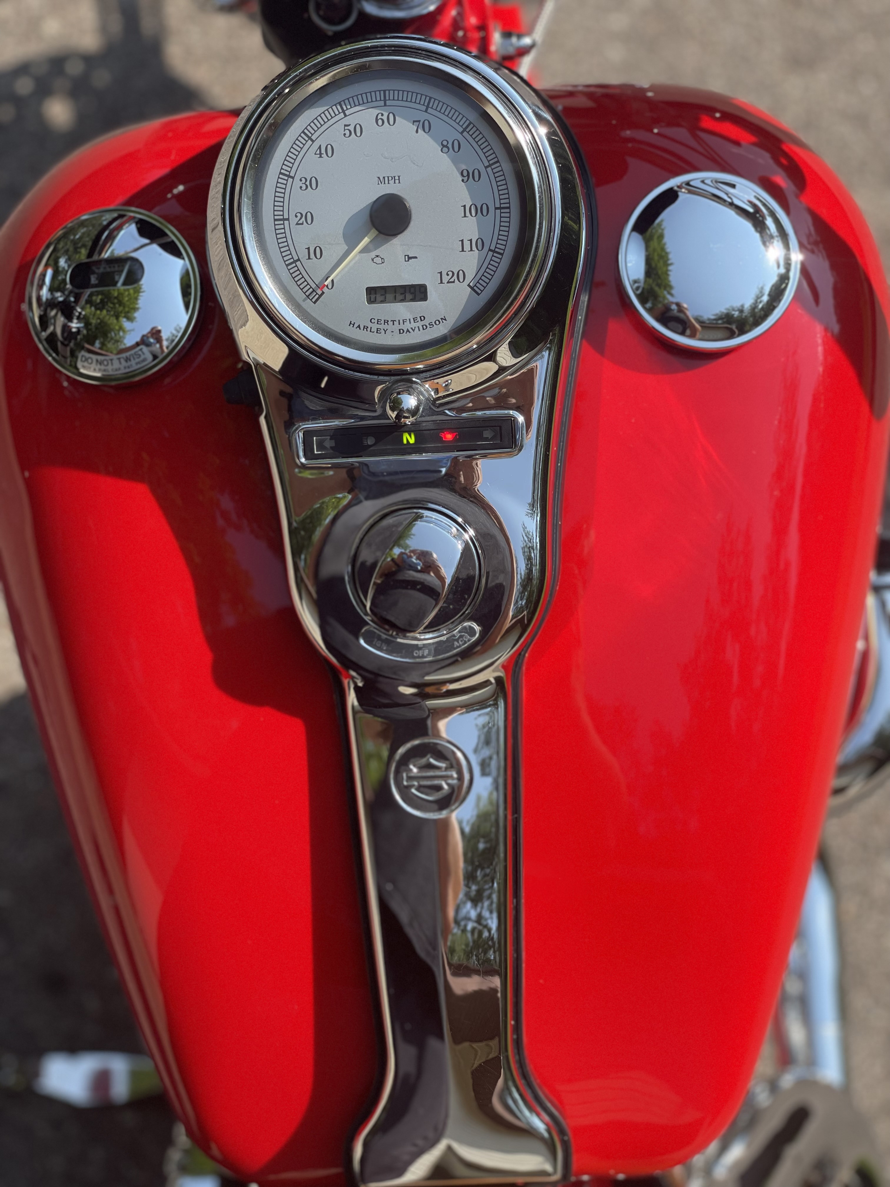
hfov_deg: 28.0
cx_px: 445
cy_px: 594
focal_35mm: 52
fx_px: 1783
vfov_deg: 36.8
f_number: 2
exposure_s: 1/922
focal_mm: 6
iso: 32
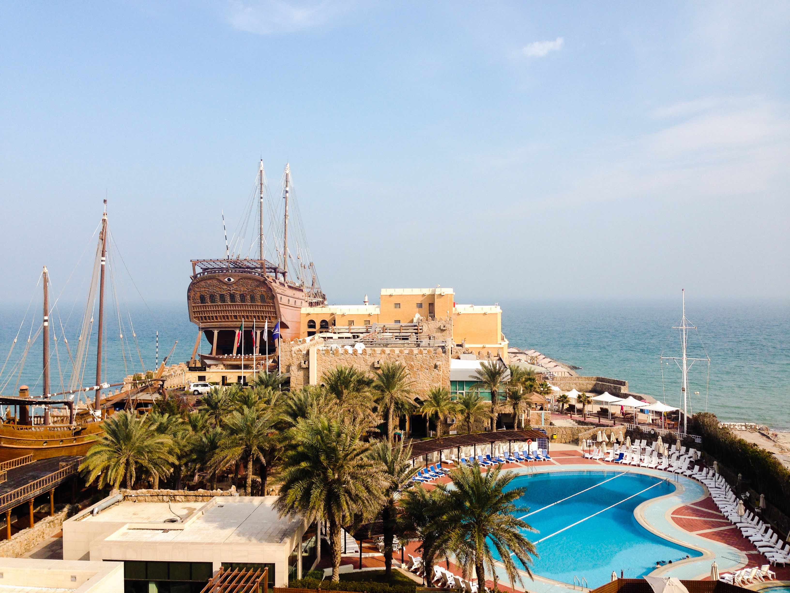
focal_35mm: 33
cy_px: 296
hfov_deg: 55.4
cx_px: 395
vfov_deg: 42.9
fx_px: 753
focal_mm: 4.12
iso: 50
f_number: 2.4
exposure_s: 1/1323
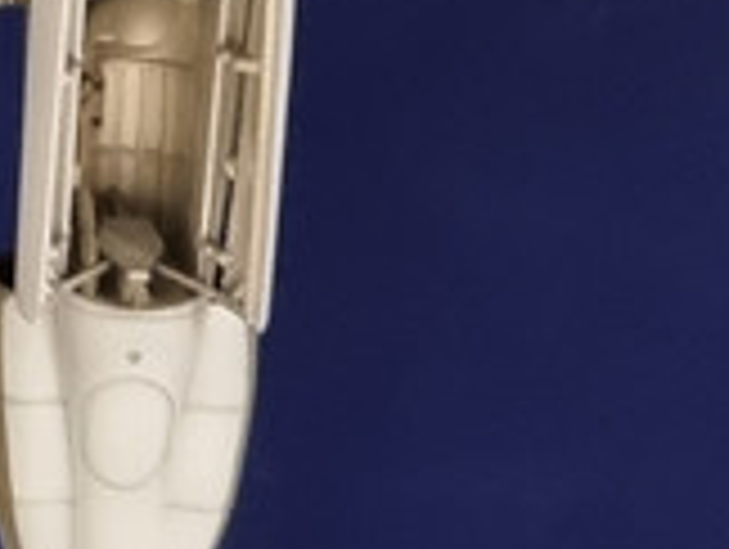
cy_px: -248
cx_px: -565
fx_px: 3607
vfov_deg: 8.5
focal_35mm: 171
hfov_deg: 10.8
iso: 640
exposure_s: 1/33
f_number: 1.8
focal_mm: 5.4
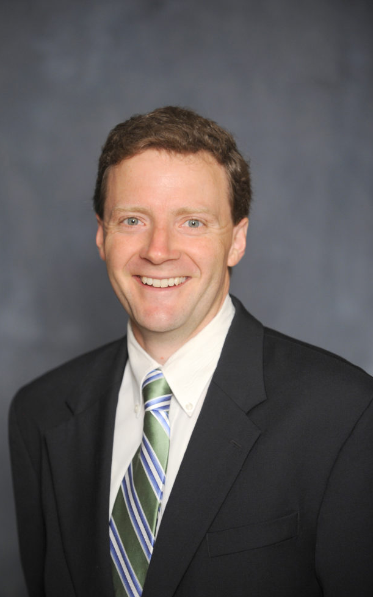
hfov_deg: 8.2
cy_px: 298
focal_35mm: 160
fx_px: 2603
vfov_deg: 13.1
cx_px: 177
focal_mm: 150
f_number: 2.8
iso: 1000
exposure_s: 1/125
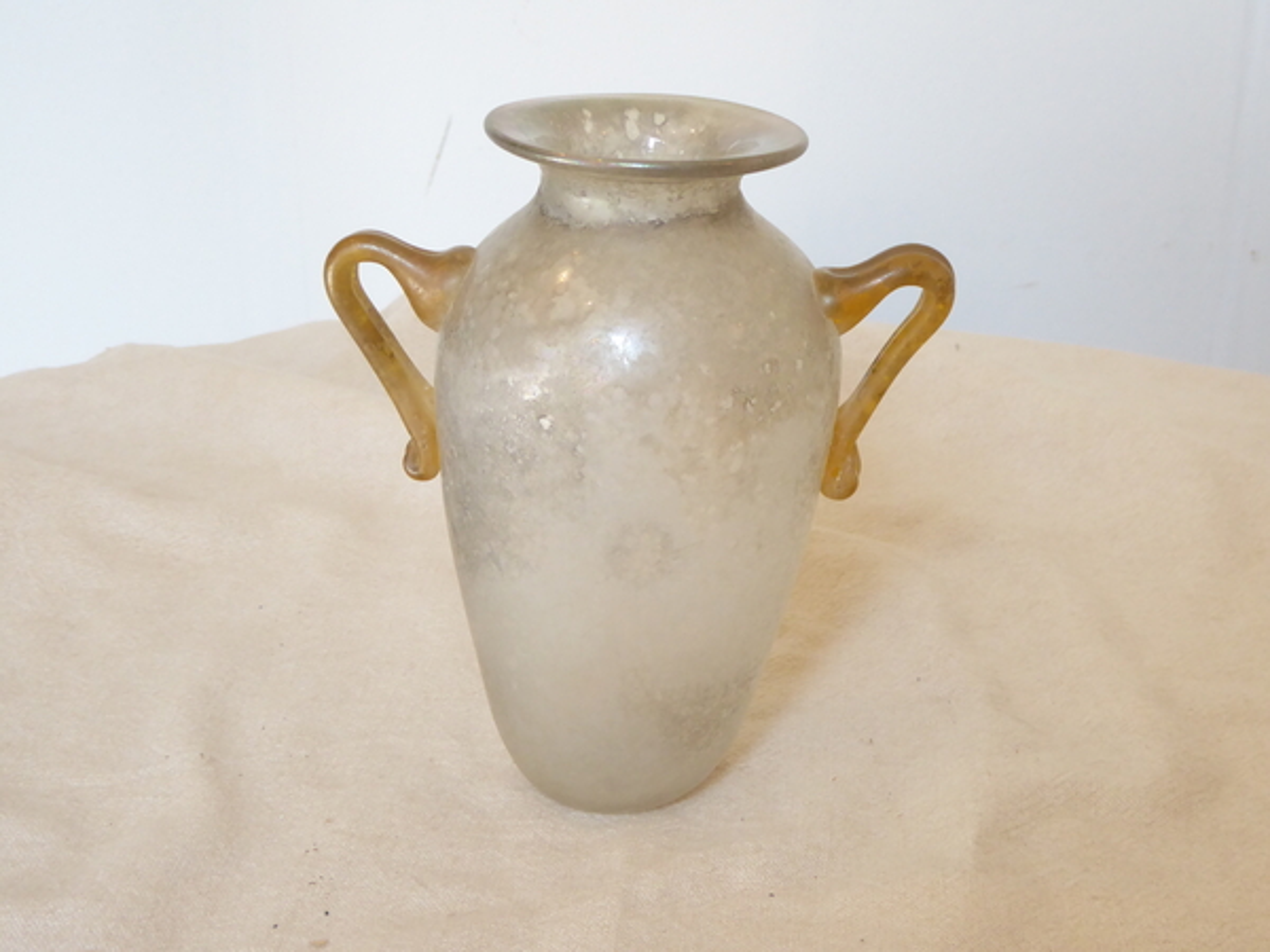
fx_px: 2091
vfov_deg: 25.7
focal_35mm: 57
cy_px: 476
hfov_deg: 33.8
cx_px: 635
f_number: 4.2
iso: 400
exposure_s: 1/30
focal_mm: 10.3
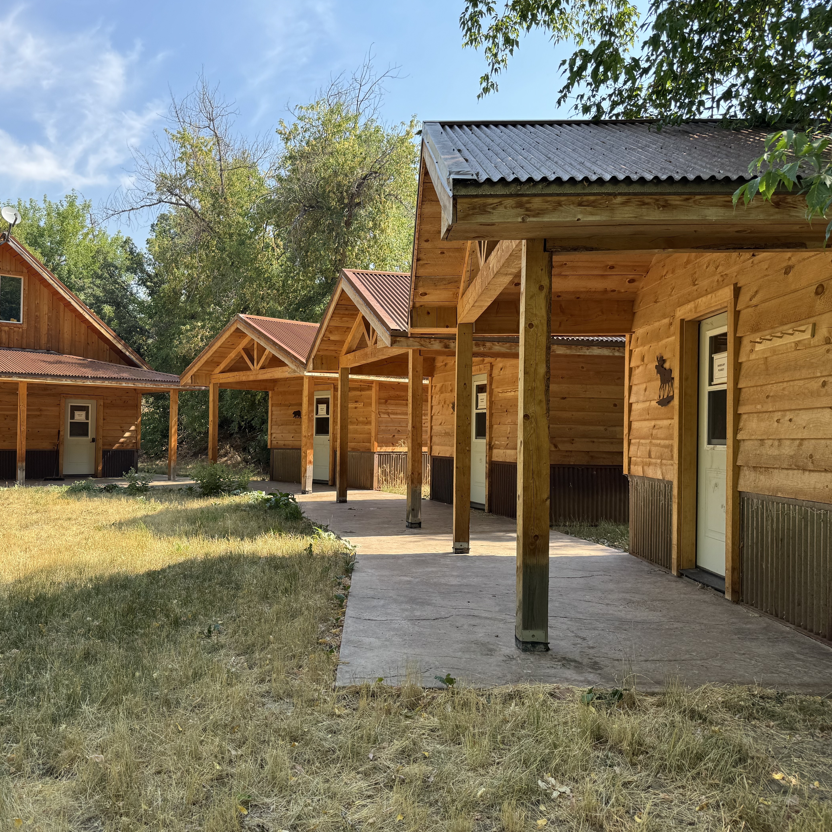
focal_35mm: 29
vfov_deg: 55.6
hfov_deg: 55.3
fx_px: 789
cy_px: 421
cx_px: 338
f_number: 1.78
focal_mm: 6.76
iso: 80
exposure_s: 1/980
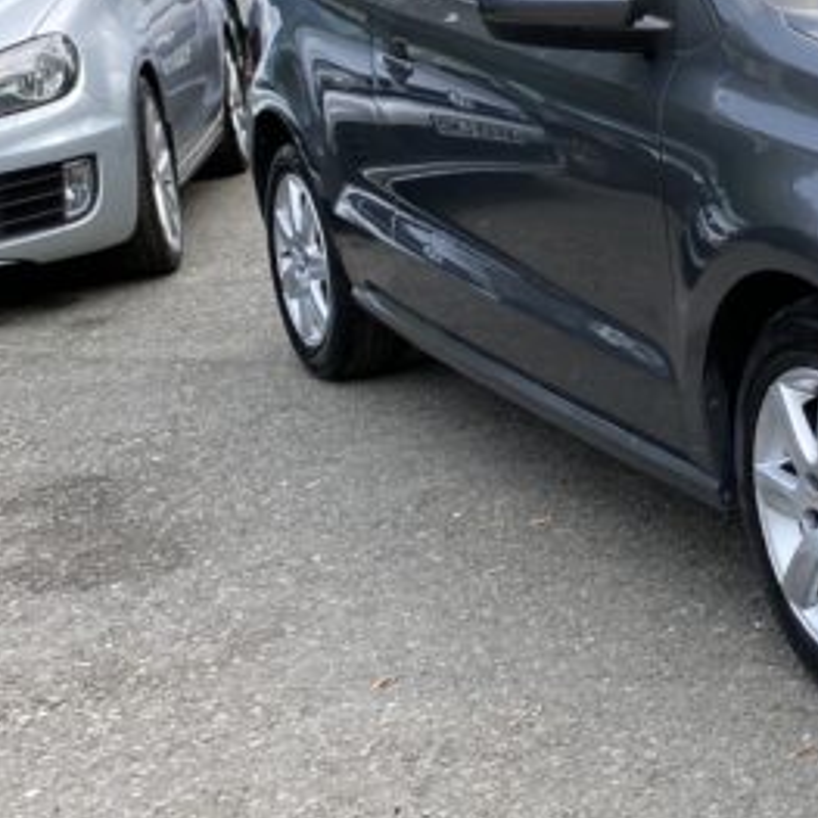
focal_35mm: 70
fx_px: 1871
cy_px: 267
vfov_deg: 24.5
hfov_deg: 21.8
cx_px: 1117
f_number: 1.8
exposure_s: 1/693
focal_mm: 4.25
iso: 32
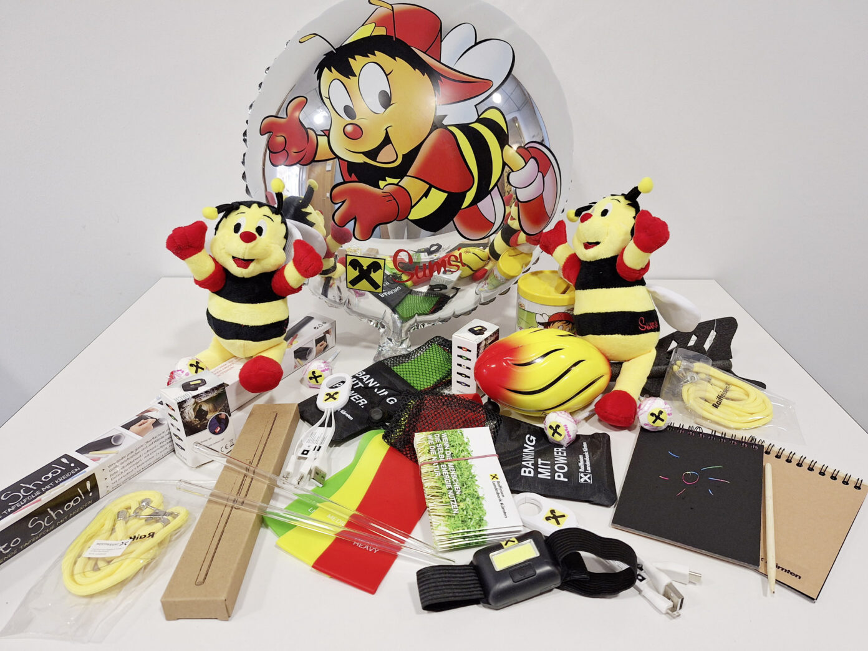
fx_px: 577
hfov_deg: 73.9
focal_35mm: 23
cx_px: 434
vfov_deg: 58.9
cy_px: 326
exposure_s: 1/50
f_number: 1.8
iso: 250
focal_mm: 5.5
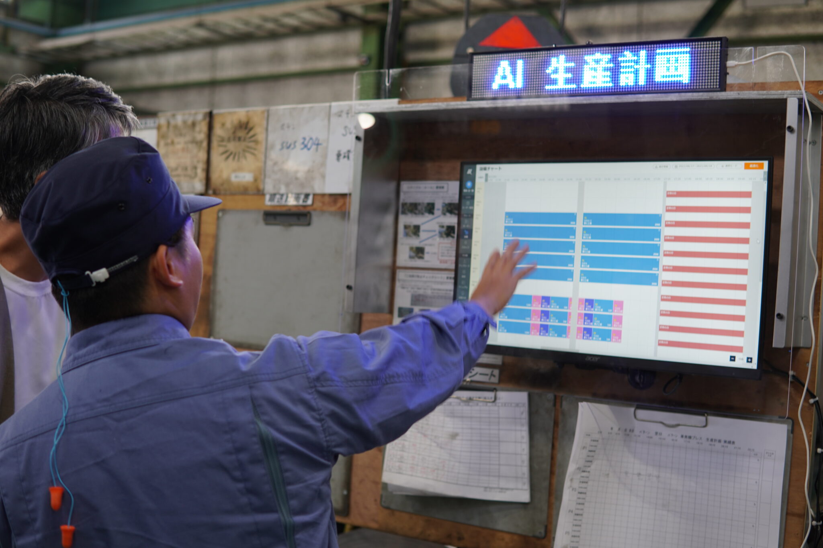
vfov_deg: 29.9
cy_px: 274
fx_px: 1029
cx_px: 412
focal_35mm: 45
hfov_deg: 43.6
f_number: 2.2
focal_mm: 30
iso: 100
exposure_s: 1/60
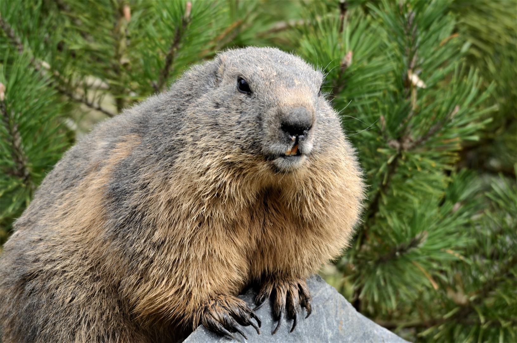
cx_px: 258
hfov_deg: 3.4
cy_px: 172
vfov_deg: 2.3
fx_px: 8598
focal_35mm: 600
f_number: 8
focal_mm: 400
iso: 200
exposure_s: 1/100
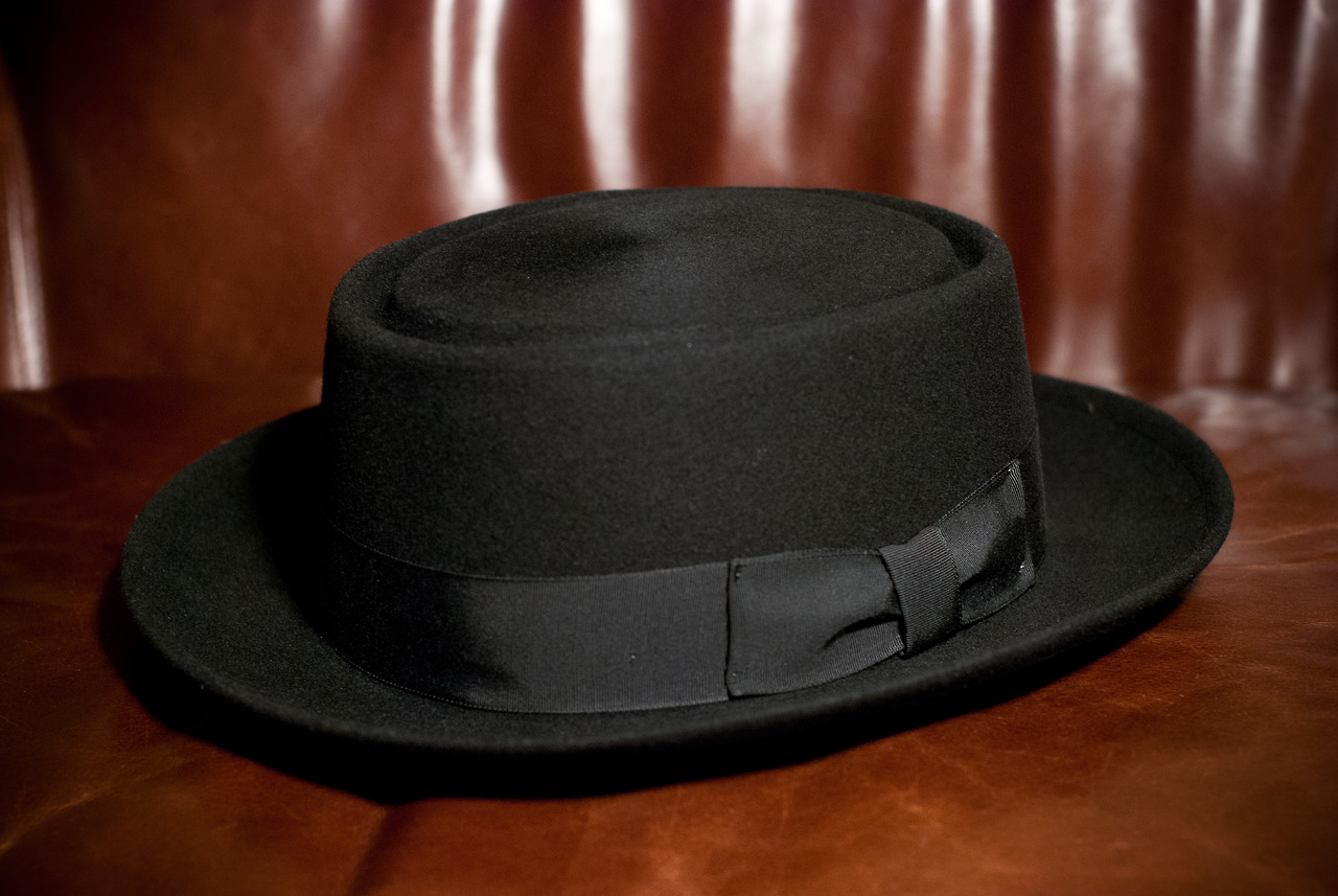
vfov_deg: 18.2
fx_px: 2791
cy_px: 448
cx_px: 669
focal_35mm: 75
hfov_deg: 27.0
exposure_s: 1/100
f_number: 4
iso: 400
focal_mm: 50
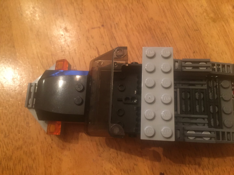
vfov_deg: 48.2
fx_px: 196
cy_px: 88
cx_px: 117
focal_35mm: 29
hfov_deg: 61.7
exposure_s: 1/15
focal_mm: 4.15
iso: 250
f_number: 2.2
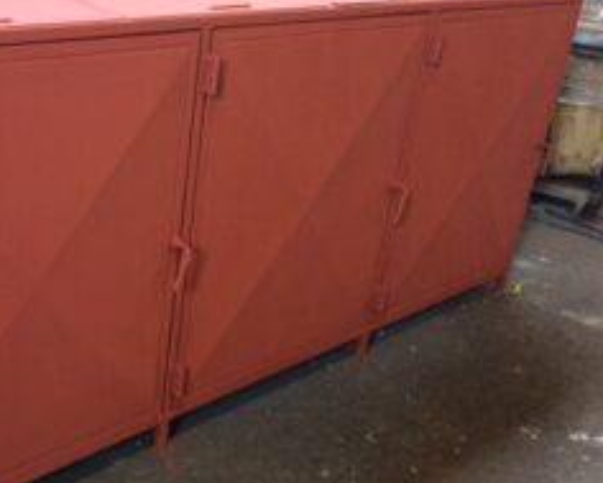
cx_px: 95
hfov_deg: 37.0
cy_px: 276
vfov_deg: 31.4
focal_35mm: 48
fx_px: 857
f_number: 2.2
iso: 250
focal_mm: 4.15
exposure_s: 1/20
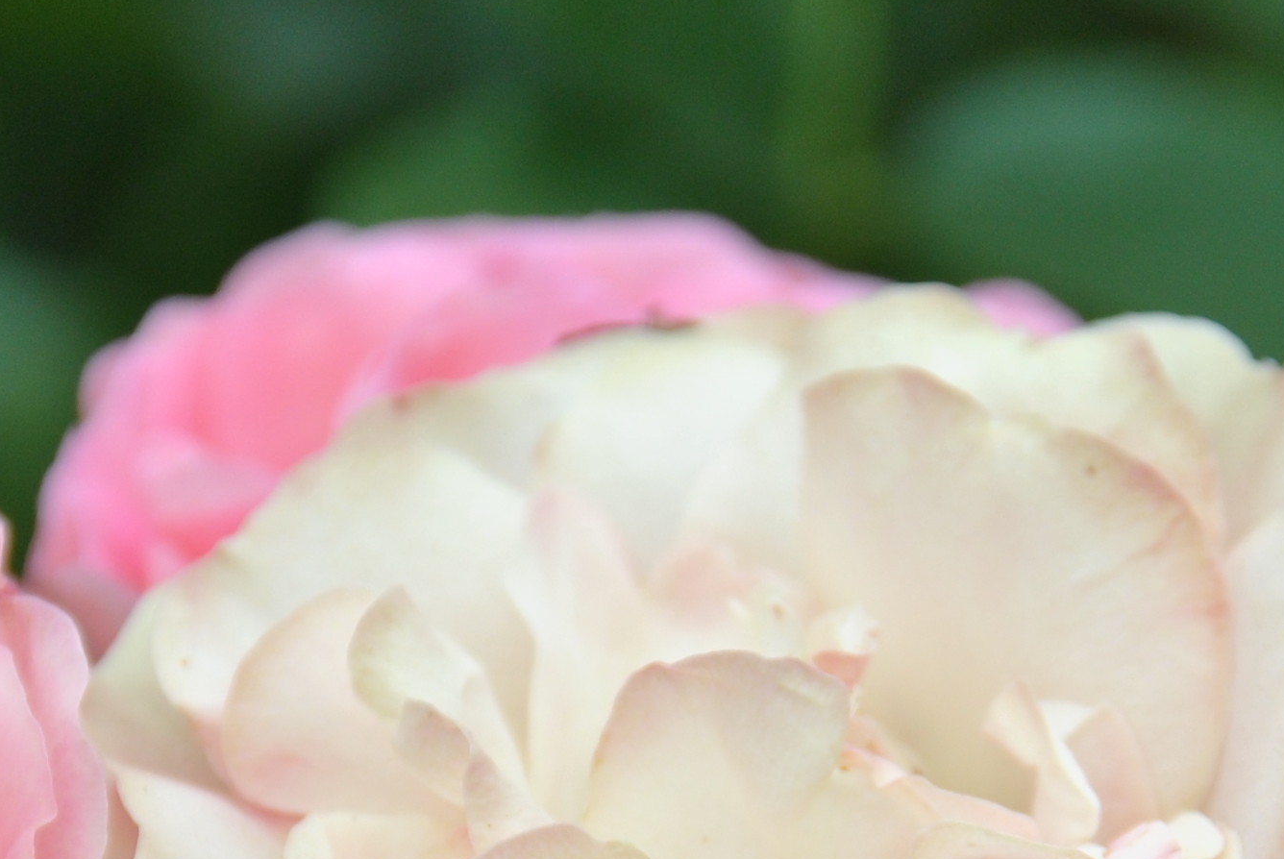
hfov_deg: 4.8
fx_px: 15210
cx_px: 690
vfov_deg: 3.2
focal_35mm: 426
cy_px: 1010
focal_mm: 98
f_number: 5.6
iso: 200
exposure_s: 1/500
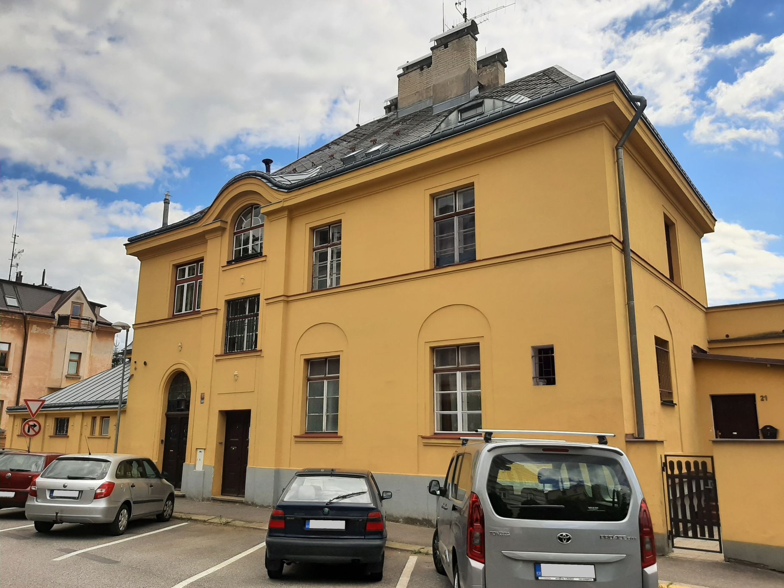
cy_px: 294
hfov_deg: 67.3
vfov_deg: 53.1
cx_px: 392
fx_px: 589
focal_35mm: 26
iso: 40
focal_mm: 3.93
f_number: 1.7
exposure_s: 1/3125
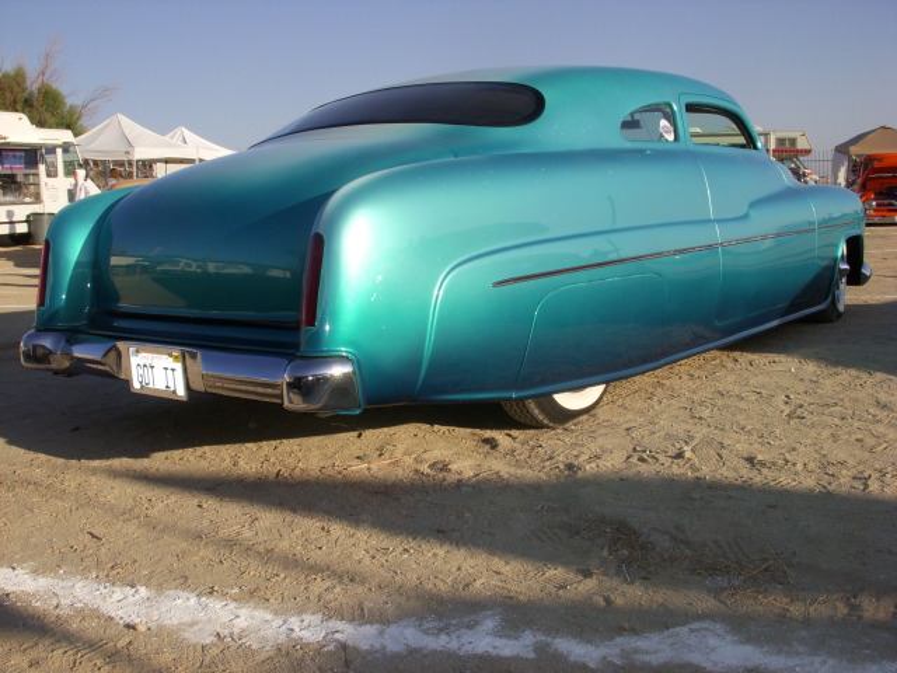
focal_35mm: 38
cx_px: 448
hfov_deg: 49.0
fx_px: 985
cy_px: 336
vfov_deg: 37.7
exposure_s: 1/320
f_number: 6.6
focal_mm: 6.3
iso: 100
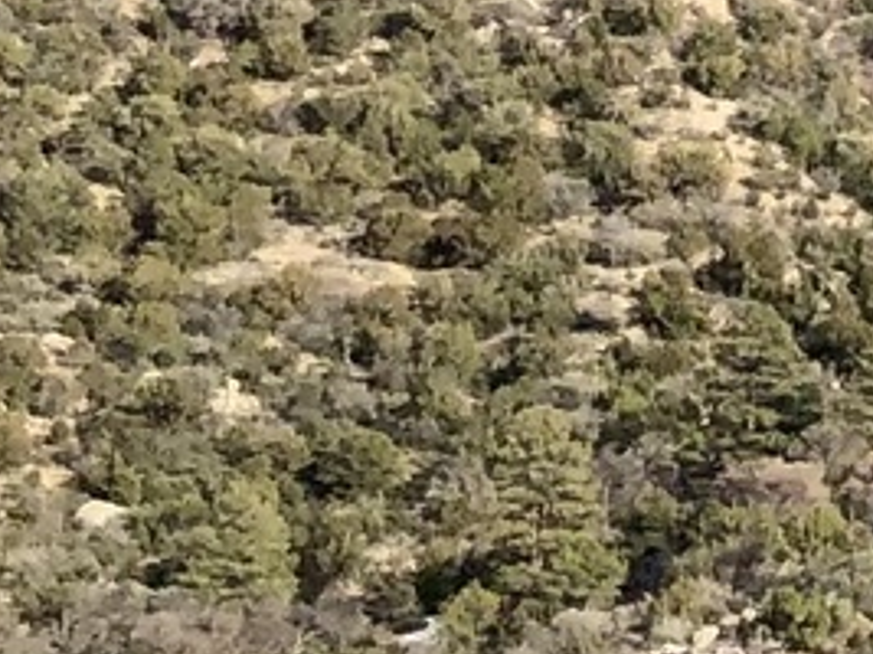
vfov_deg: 7.0
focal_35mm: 210
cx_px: 3113
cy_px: -311
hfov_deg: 7.5
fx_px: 5294
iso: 20
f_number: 1.8
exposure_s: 1/1412
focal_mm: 3.99
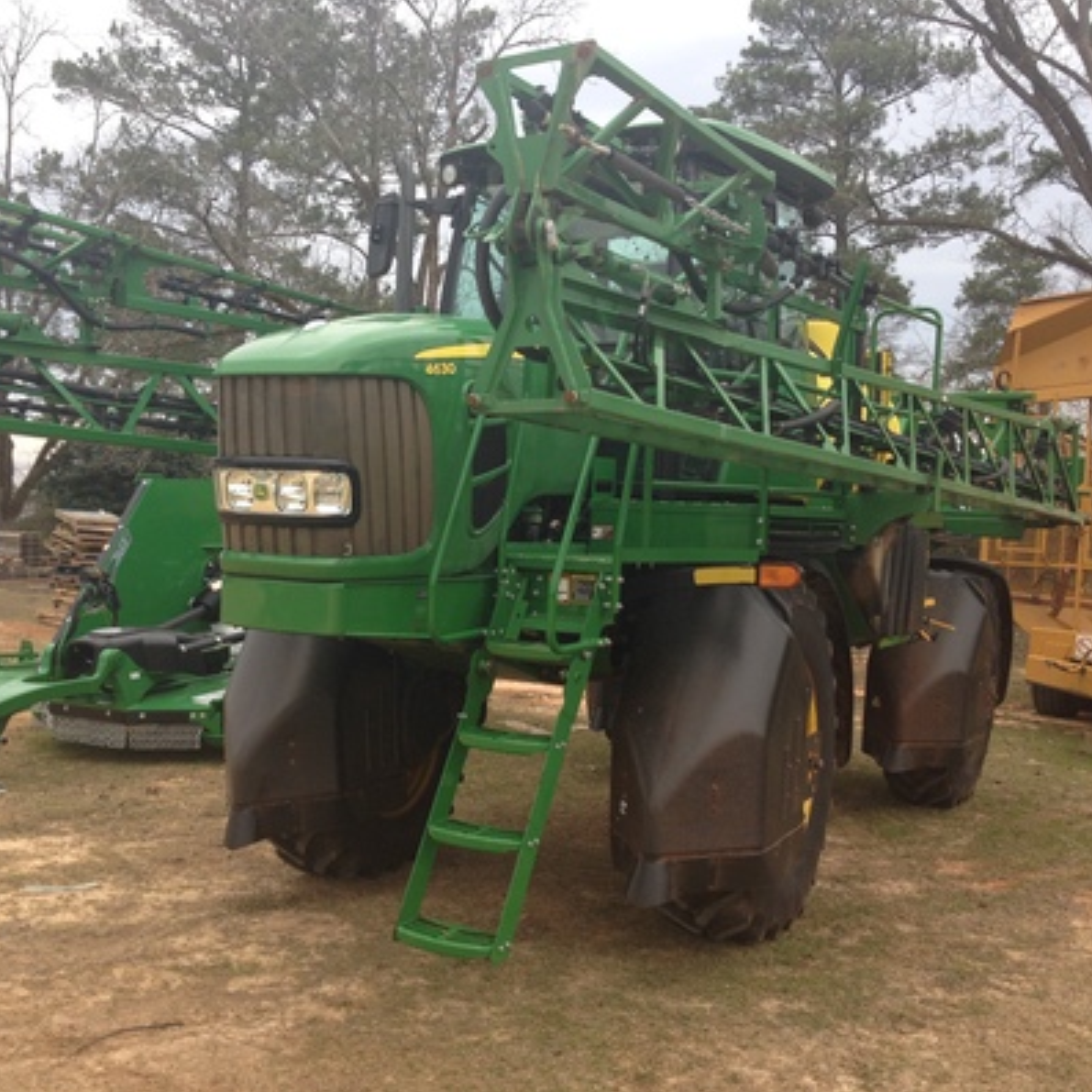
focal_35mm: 40
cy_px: 545
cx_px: 492
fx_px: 1428
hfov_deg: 41.8
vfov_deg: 41.9
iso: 50
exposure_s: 1/282
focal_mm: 4.12
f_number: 2.4
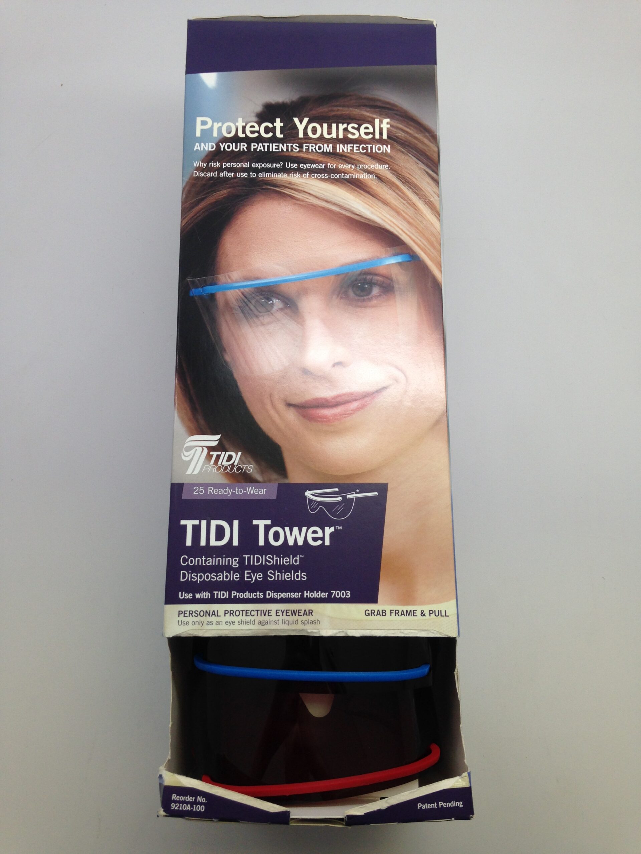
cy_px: 427
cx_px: 320
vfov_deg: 55.4
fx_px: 815
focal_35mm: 33
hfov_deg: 42.9
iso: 50
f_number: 2.4
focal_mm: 4.12
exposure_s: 1/60
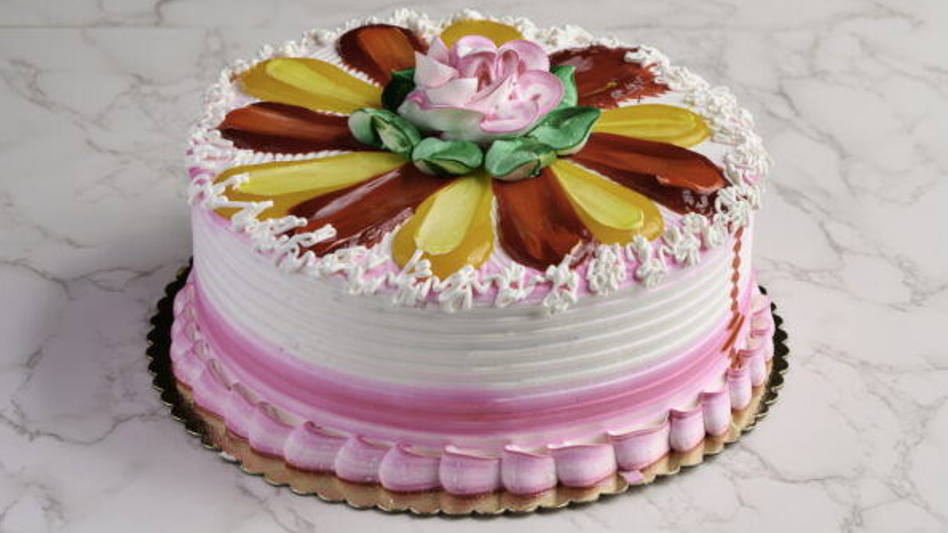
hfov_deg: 19.3
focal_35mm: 111
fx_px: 2790
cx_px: 472
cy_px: 243
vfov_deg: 10.9
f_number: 13
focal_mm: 105
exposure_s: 1/125
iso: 100
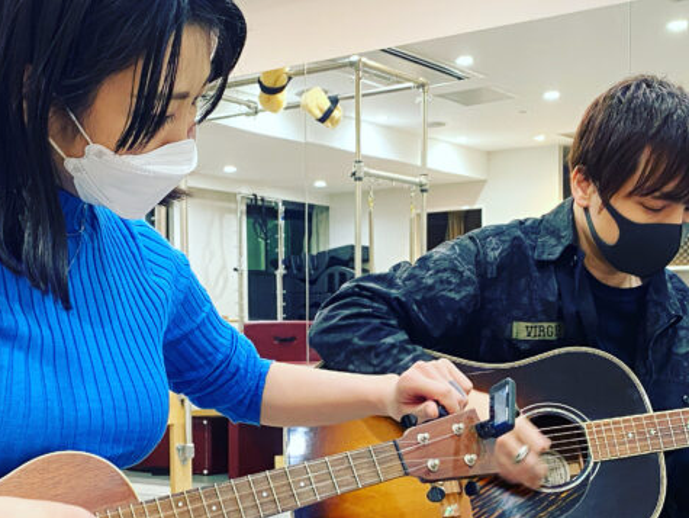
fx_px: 1115
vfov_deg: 25.7
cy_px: 406
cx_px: 294
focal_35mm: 56
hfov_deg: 34.3
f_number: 1.8
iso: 200
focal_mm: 4.25
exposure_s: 1/50
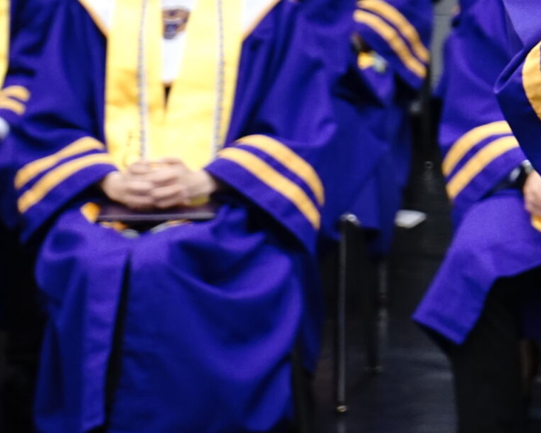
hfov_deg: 8.6
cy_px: -57
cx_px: 710
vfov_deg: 7.0
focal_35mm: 221
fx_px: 3539
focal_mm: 70
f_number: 5.6
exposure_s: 1/80
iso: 1600
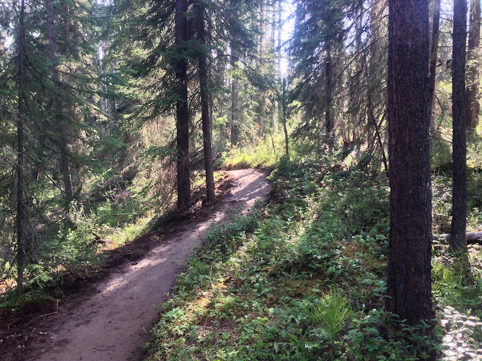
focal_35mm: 33
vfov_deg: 42.9
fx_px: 459
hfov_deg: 55.4
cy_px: 180
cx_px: 241
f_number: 2.4
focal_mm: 4.12
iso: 64
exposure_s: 1/120
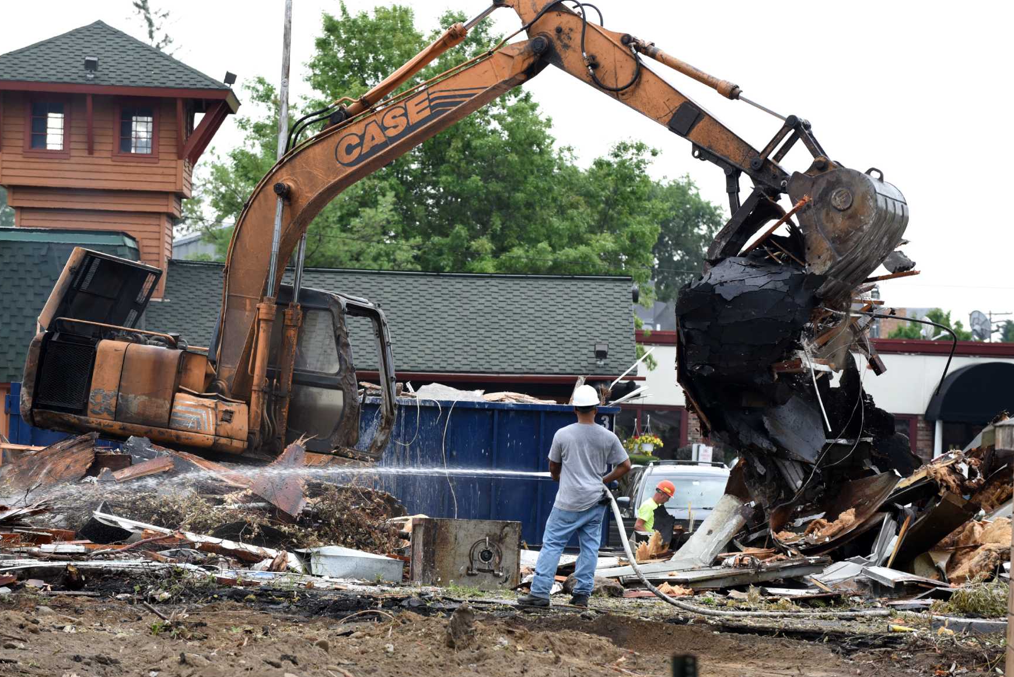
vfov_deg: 8.3
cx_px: 459
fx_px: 4649
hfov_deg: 12.4
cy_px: 362
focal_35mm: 165
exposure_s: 1/500
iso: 500
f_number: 7.1
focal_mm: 140
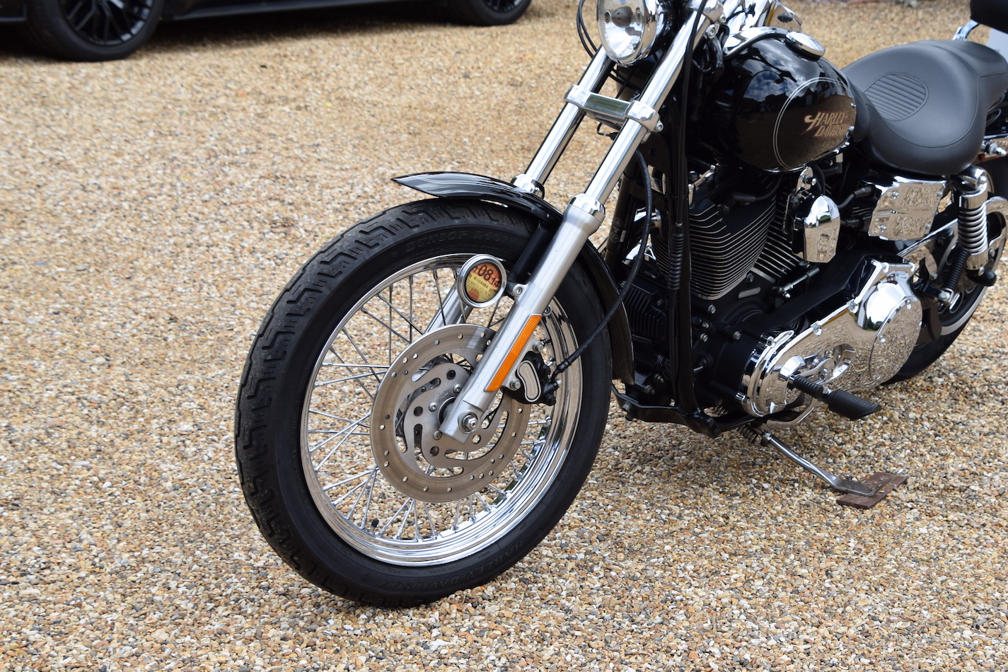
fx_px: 2063
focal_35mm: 74
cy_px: 266
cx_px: 679
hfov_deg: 27.3
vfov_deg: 18.5
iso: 250
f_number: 8
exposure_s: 1/250
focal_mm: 35
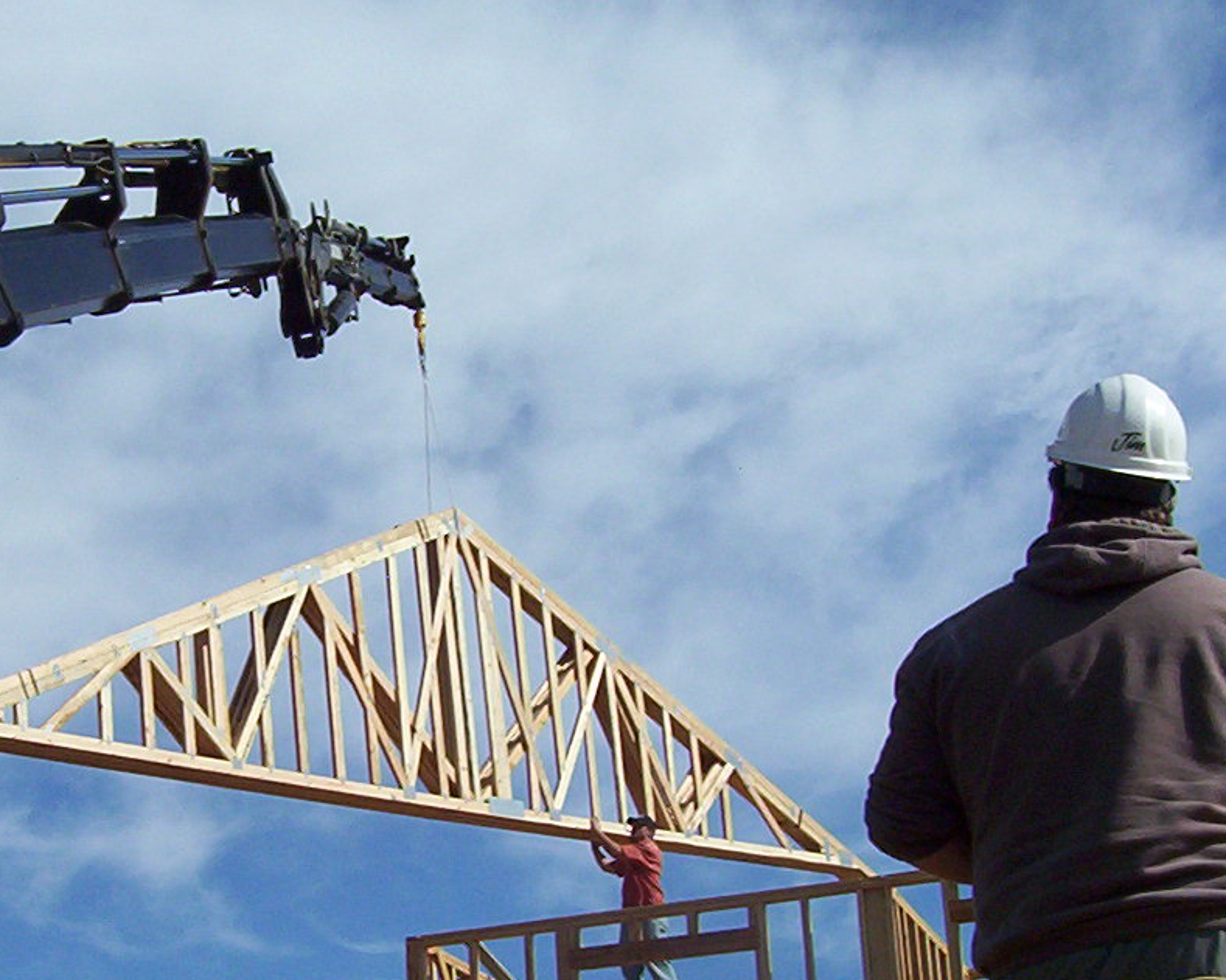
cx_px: 374
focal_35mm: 87
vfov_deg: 17.6
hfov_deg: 21.9
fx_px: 3156
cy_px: 641
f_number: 5.17
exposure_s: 1/1701
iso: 100
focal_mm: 5.77
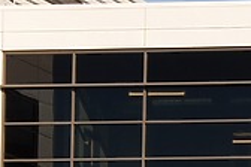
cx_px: 451
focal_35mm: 524
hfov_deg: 3.9
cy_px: 255
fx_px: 3651
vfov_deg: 2.6
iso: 125
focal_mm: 65
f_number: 10
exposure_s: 1/250
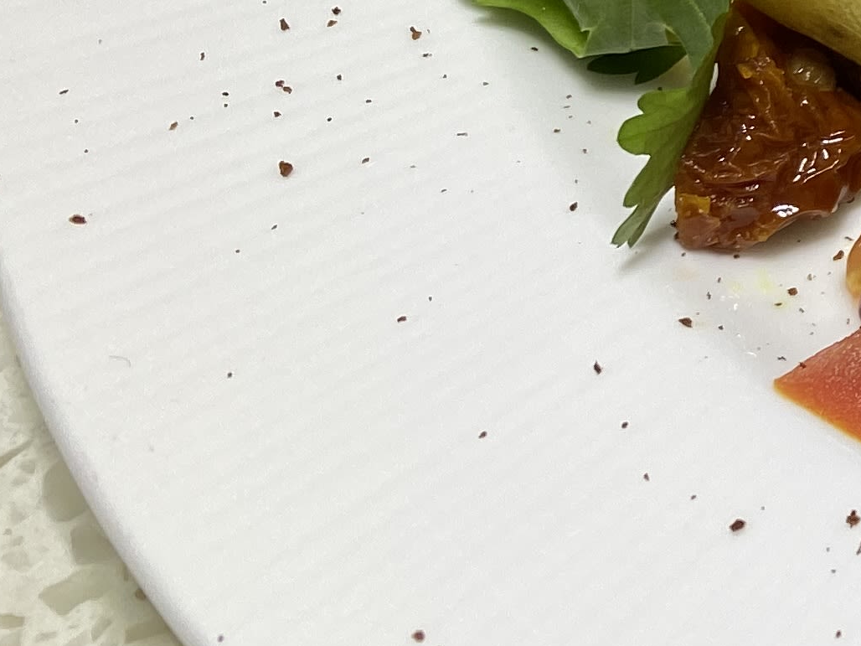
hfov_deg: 15.6
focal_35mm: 102
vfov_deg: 13.8
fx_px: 2537
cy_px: -248
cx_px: 1678
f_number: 1.8
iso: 64
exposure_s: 1/100
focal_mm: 4.2
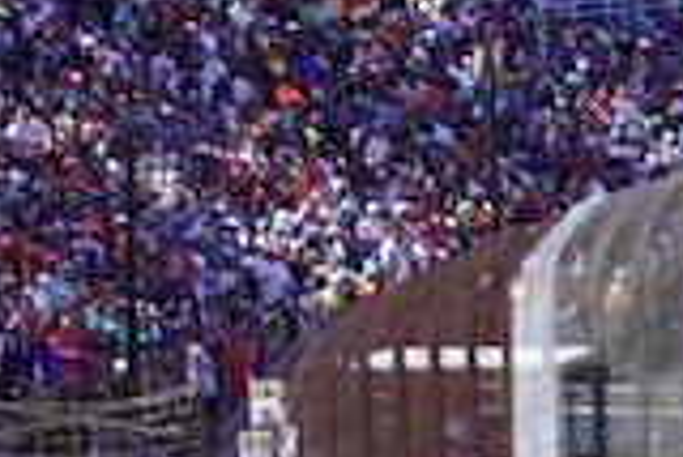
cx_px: 849
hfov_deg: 2.5
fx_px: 15476
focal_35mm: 815
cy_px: 1627
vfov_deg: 1.7
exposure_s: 1/400
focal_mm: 109
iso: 100
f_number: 5.6
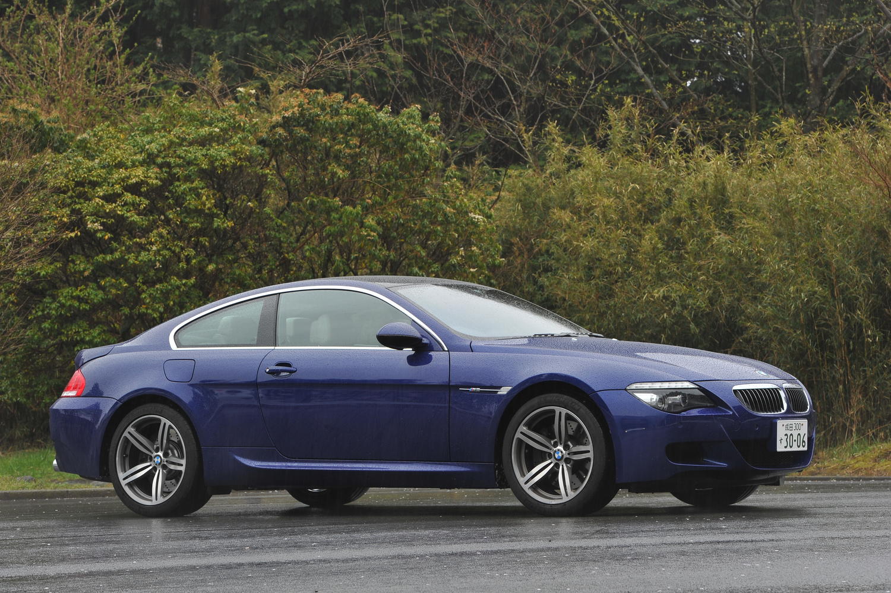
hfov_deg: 15.8
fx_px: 3215
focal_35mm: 130
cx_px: 446
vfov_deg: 10.5
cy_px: 296
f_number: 9
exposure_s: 1/40
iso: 400
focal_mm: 130
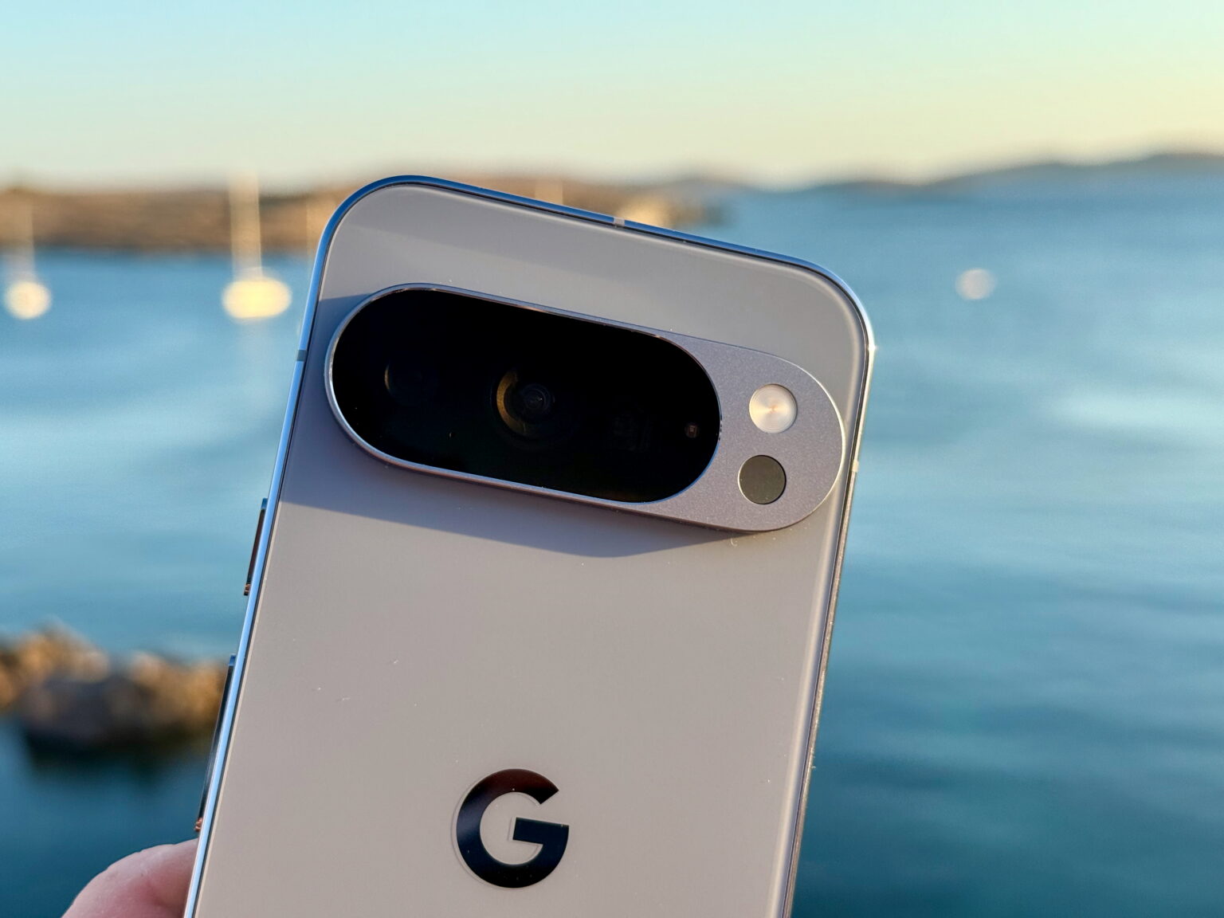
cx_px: 612
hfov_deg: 39.7
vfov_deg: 30.3
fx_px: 1697
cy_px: 459
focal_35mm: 48
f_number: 1.78
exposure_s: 1/928
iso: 64
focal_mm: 6.76
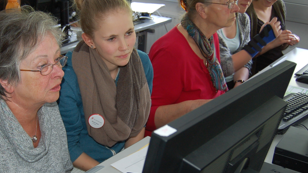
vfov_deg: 24.9
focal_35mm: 48
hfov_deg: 42.6
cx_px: 119
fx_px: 392
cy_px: 101
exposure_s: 1/60
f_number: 3.8
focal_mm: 20
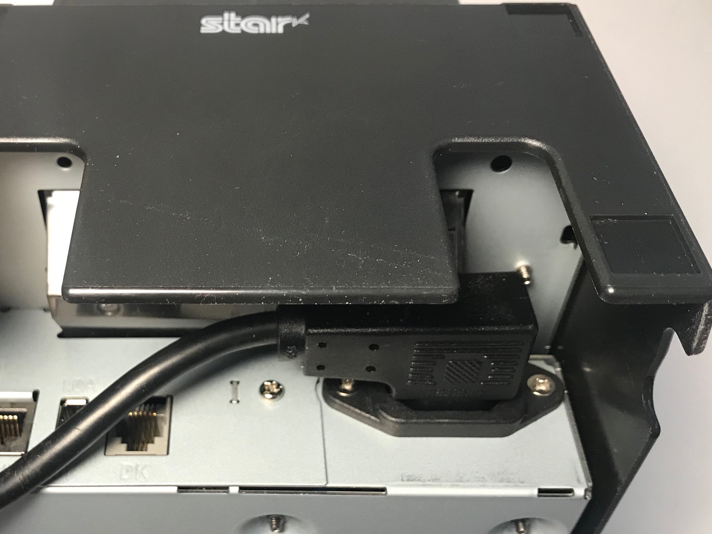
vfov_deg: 34.9
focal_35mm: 41
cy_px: 343
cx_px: 241
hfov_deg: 45.1
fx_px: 843
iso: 32
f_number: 1.8
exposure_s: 1/30
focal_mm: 3.99
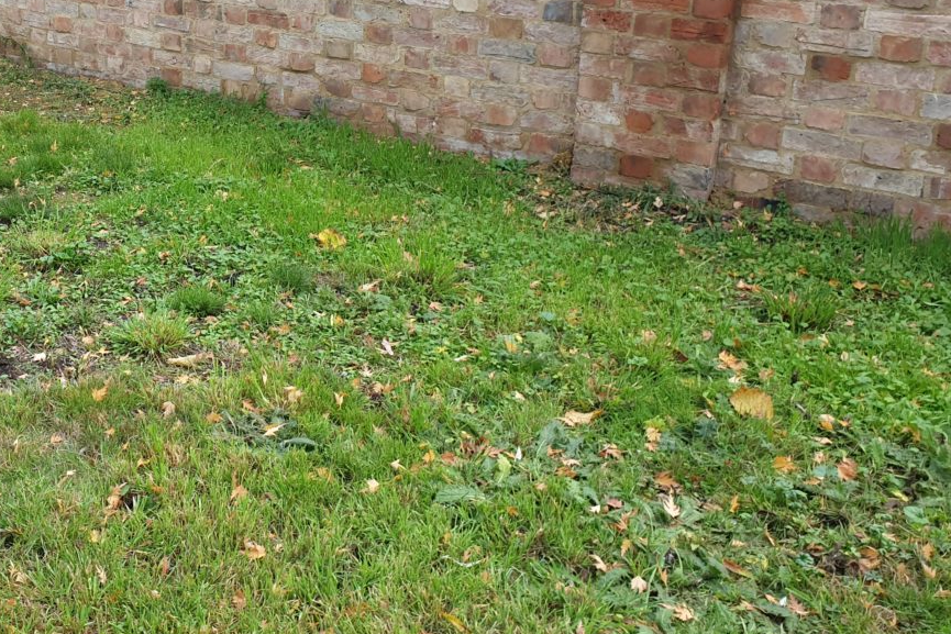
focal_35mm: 48
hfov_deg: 38.7
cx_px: 125
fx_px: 1268
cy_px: 186
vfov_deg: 27.8
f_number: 2.4
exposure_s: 1/100
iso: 80
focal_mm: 4.3
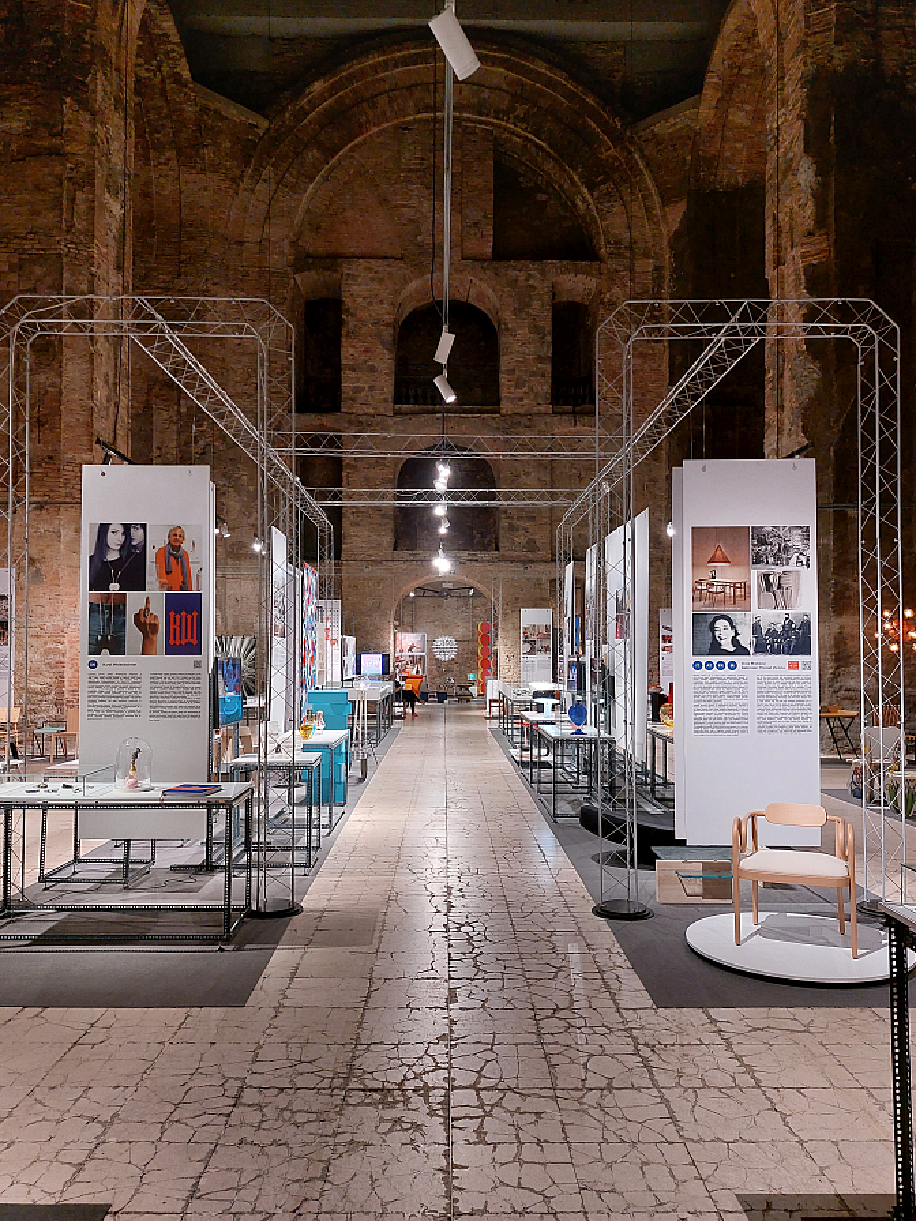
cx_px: 442
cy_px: 621
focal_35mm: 25
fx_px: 882
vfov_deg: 69.4
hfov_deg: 54.9
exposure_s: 1/50
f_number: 1.8
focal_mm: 5.23
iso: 160
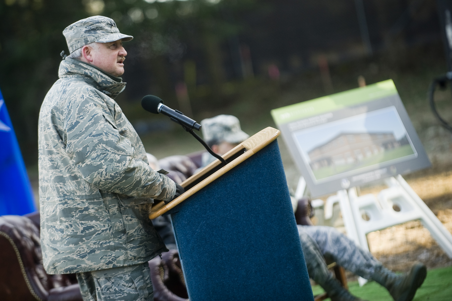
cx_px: 226
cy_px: 150
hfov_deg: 12.8
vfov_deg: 8.6
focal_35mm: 160
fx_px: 2008
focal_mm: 160
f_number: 8
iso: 400
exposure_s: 1/400
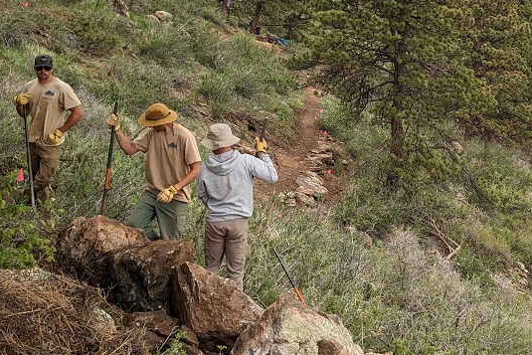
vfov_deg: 21.2
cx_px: 433
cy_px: 43
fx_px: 931
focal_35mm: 63
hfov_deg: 31.0
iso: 54
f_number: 1.73
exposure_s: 1/1462
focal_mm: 4.38
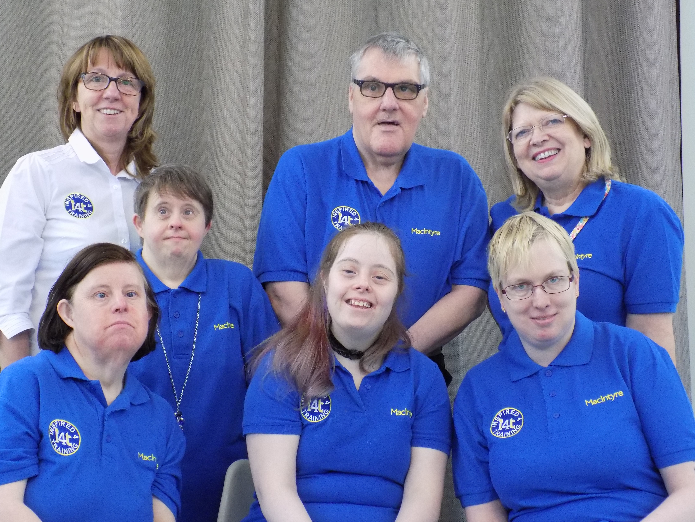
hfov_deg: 27.8
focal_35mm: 70
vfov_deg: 21.0
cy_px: 261
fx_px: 1405
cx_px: 348
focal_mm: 12.5
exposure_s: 1/8
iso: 400
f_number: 4.2
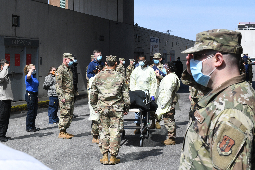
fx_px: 496
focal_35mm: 70
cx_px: 128
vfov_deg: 19.5
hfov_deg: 28.8
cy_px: 85
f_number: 32
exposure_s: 1/500
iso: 1800
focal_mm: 70
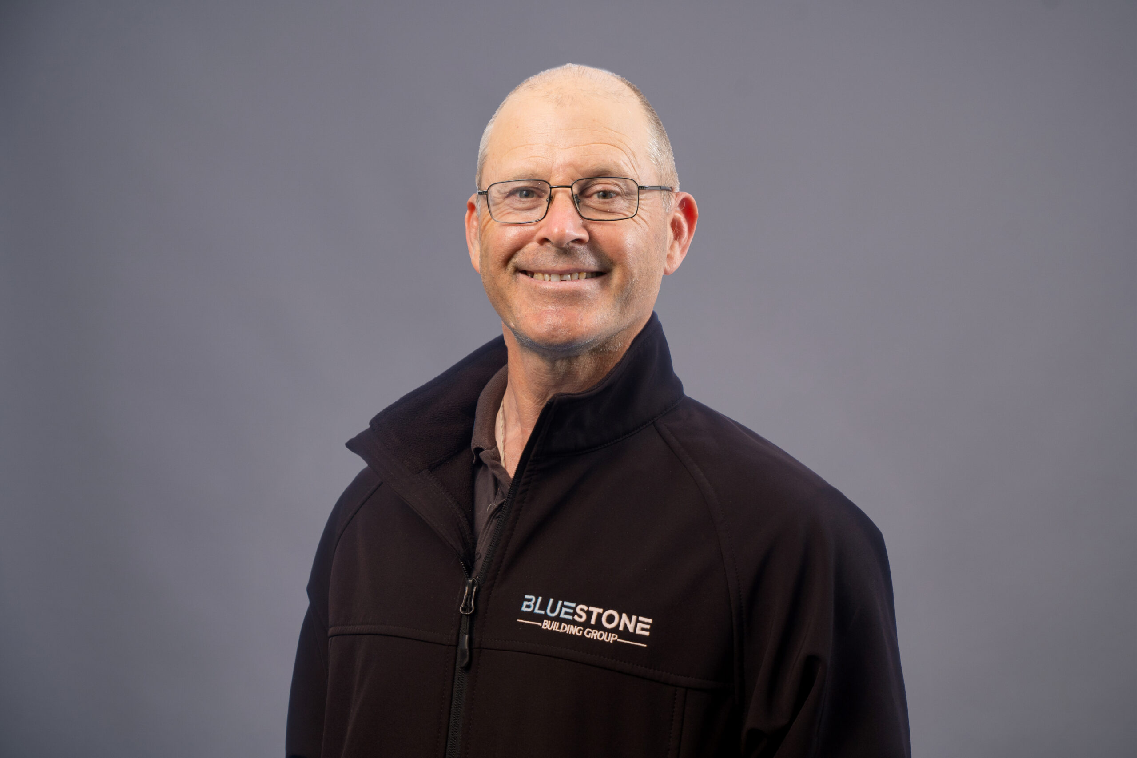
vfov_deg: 17.1
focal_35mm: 80
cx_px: 568
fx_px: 2527
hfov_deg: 25.4
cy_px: 379
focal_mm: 80
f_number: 5.6
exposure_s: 1/125
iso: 100
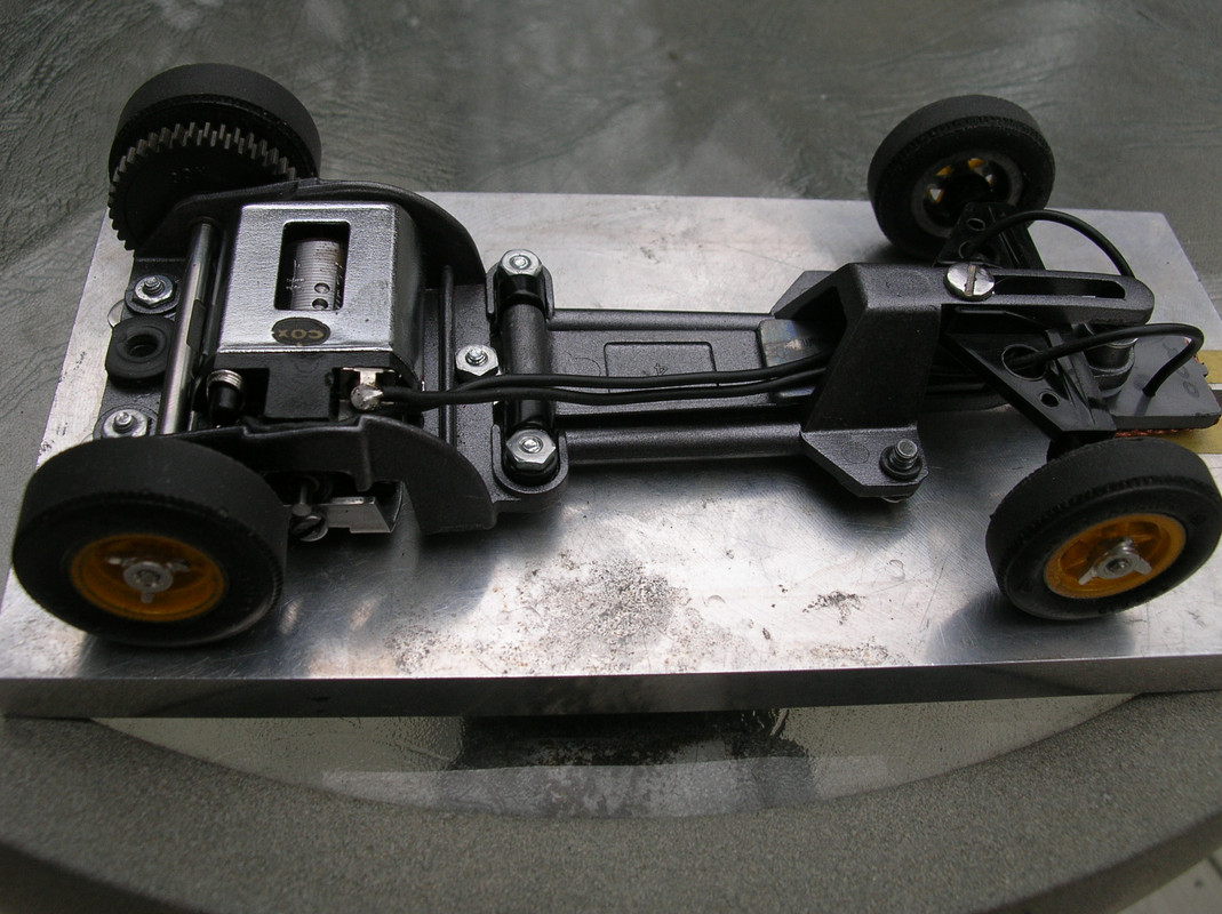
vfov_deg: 39.6
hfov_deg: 51.4
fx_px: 1270
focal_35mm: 36
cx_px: 611
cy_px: 457
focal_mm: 6
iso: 50
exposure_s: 1/190
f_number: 3.7
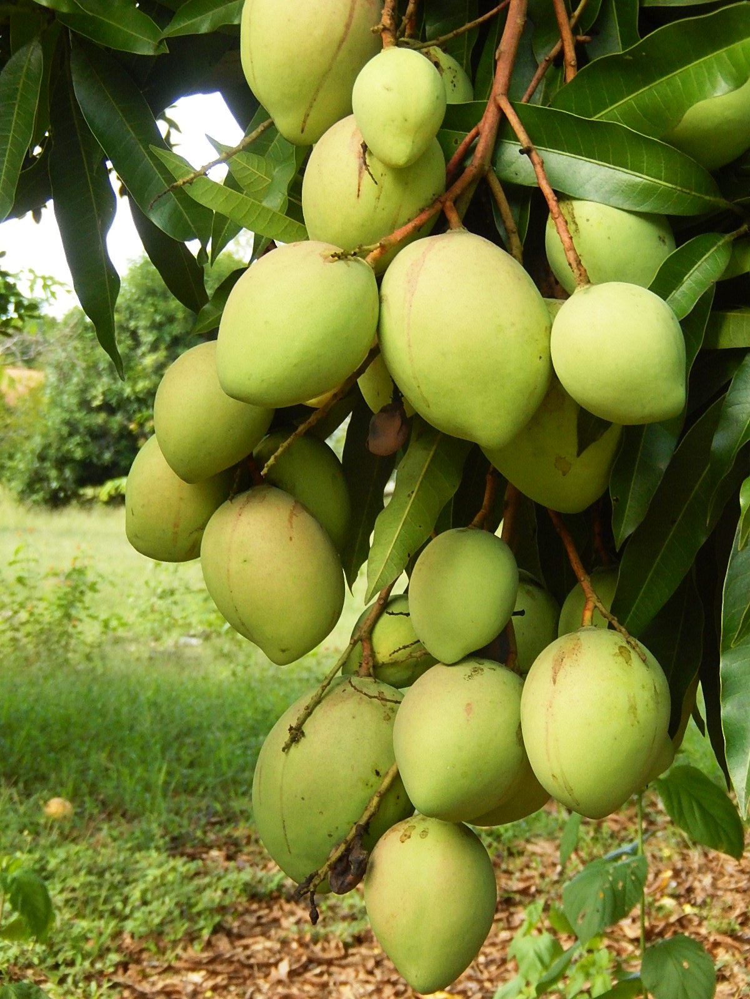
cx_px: 375
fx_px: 2456
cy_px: 500
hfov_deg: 17.4
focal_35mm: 85
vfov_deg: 23.0
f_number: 5.1
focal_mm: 15.2
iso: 400
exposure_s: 1/200
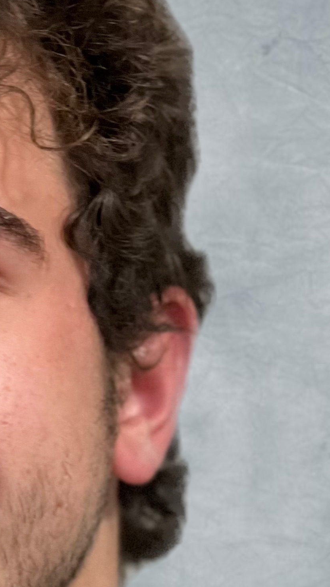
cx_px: -122
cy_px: 439
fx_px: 3562
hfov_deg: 5.3
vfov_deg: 9.4
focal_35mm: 229
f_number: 2.8
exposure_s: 1/17
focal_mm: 9
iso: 400
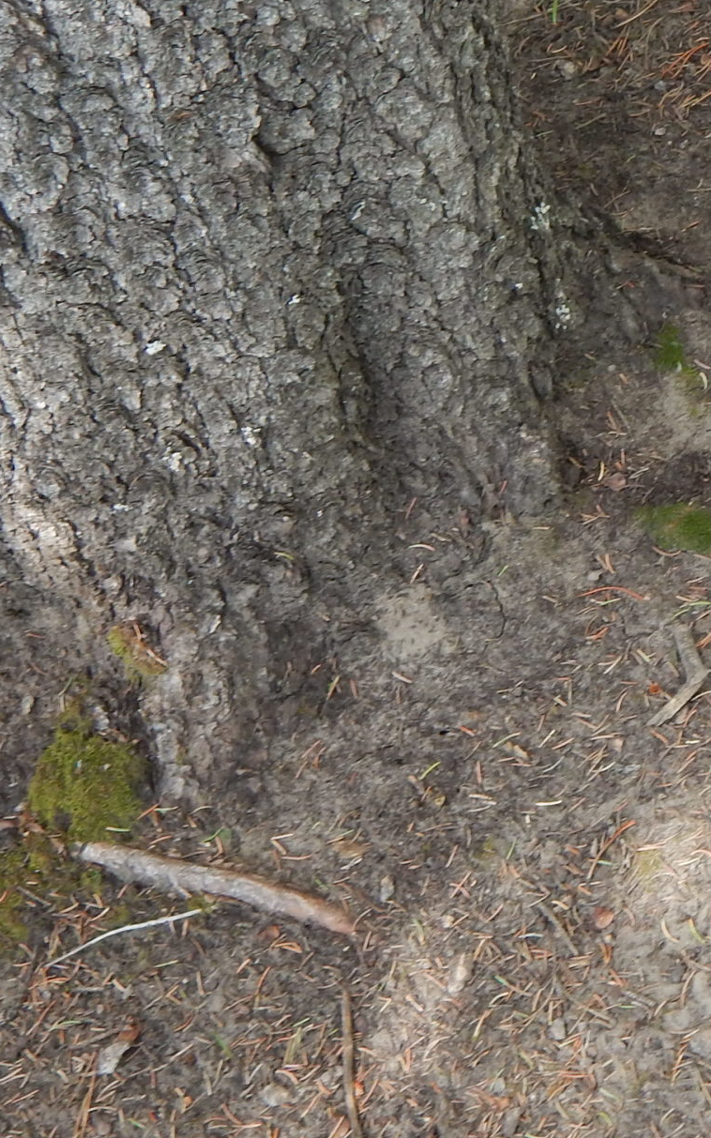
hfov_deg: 14.7
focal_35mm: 85
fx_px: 2636
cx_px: 943
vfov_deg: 24.3
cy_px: 426
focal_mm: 6.8
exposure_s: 1/100
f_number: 3.4
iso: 125
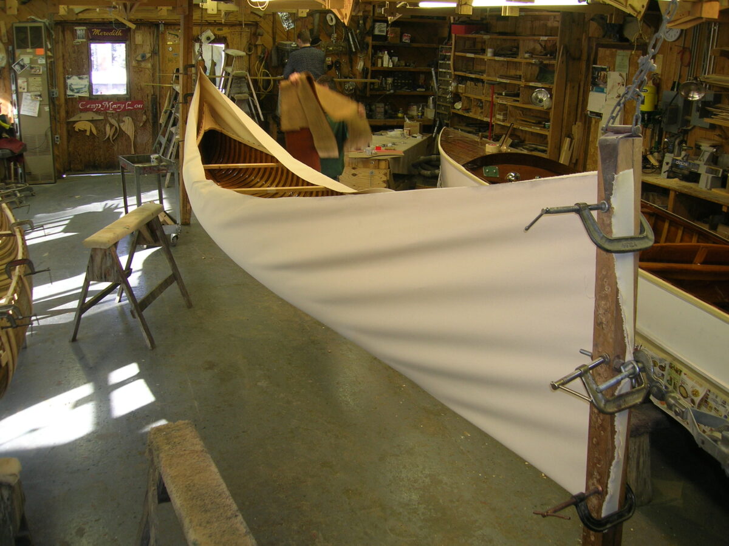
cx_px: 364
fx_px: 716
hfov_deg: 54.0
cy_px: 273
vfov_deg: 41.8
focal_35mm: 34
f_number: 2.9
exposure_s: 1/30
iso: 50
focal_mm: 5.7
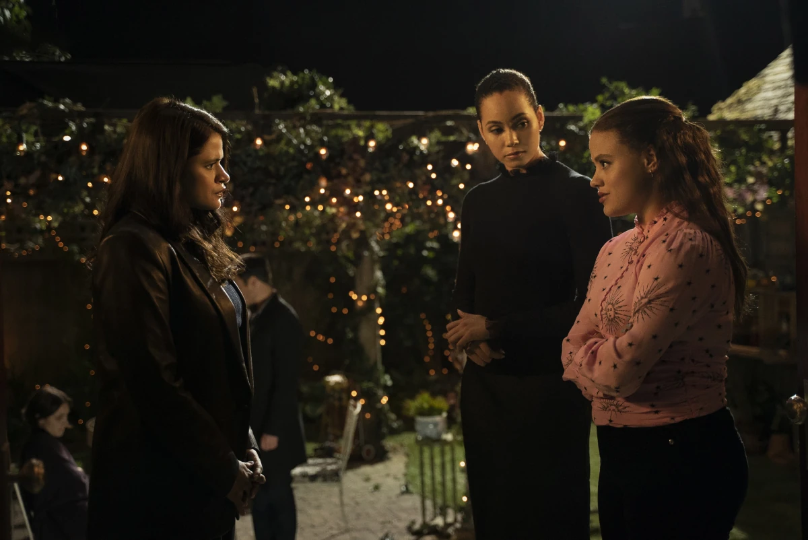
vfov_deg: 27.6
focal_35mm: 49
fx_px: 1101
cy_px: 270
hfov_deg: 40.3
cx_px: 404
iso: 6400
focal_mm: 49
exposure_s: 1/200
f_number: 2.8
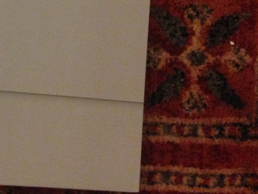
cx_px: -35
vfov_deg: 18.3
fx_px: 589
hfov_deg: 23.0
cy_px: 11
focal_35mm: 79
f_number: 2.4
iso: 500
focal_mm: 4.12
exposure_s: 1/15
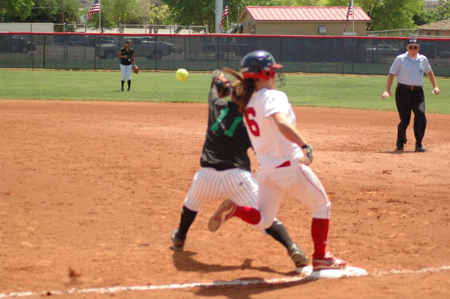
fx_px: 1311
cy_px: 150
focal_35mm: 105
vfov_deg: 13.0
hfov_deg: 19.5
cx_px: 225
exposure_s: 1/5000
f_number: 4
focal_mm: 70
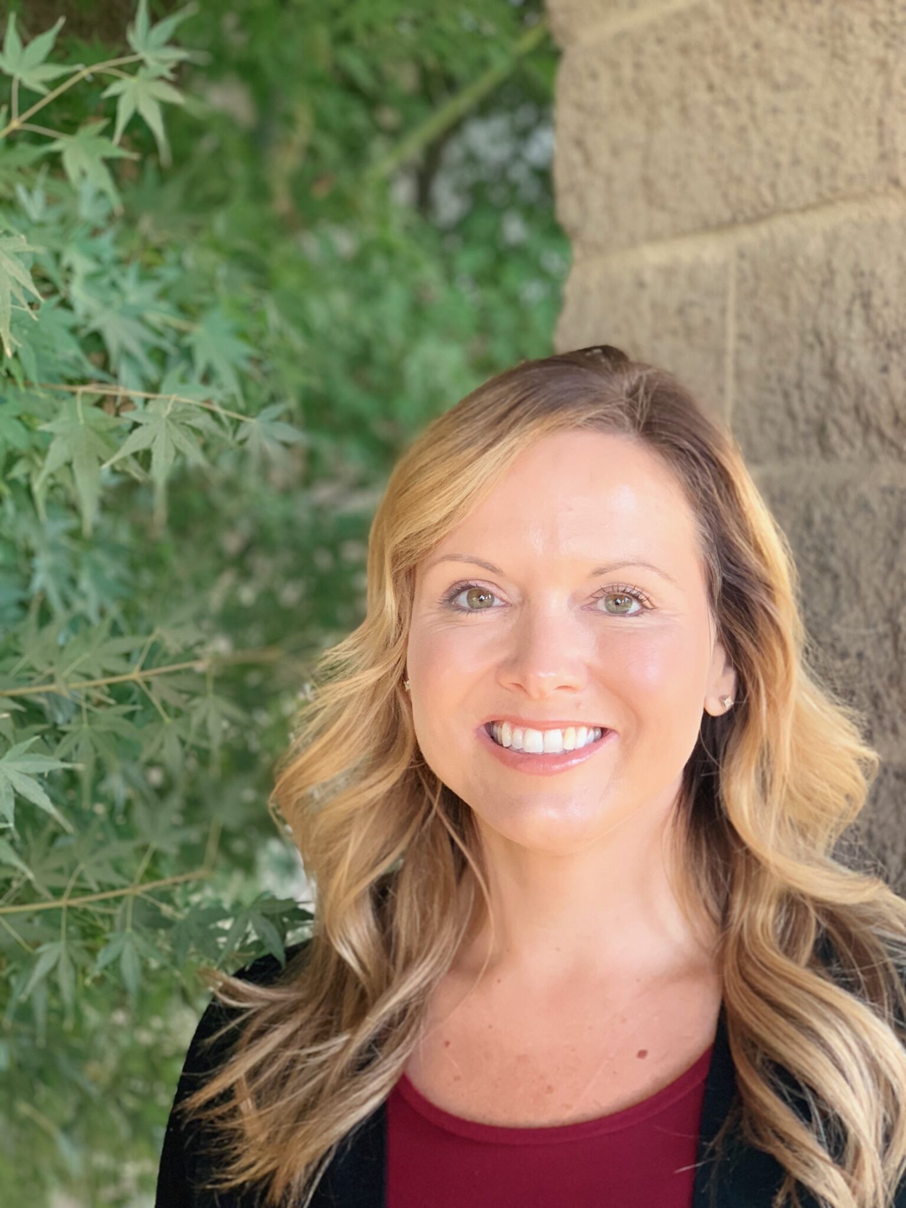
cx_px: 453
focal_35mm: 52
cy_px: 604
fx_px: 1815
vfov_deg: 36.8
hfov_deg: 28.0
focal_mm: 6
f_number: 2.4
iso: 100
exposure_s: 1/122
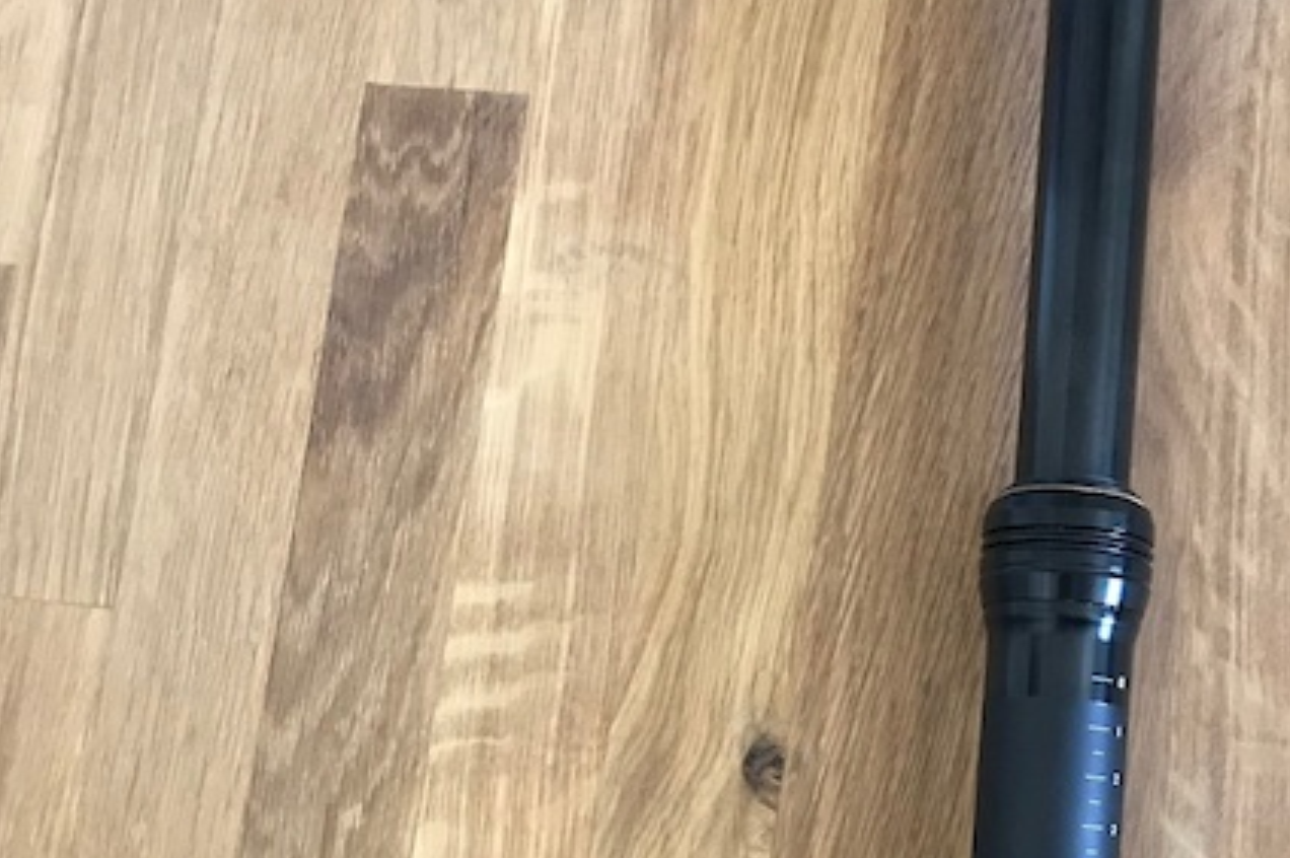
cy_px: 721
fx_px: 1969
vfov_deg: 24.1
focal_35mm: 55
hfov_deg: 35.9
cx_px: 858
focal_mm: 3.99
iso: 100
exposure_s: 1/12
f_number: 1.8
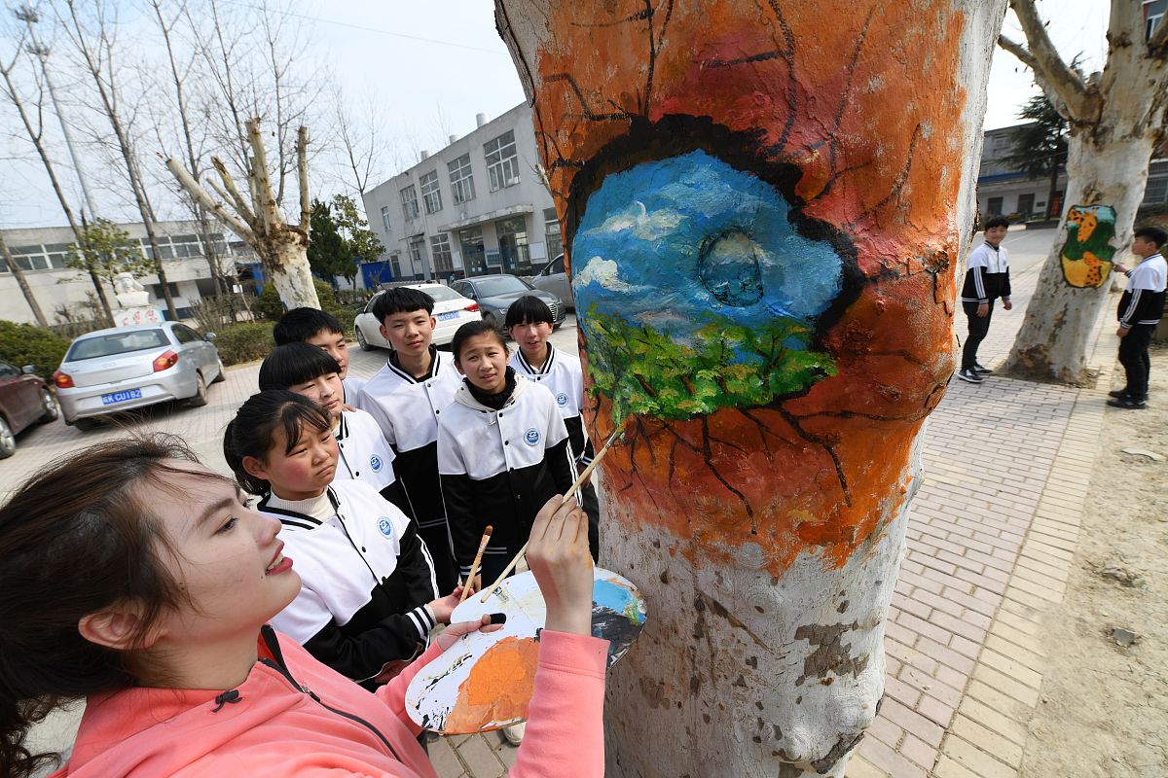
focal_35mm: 14
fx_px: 454
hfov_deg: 104.3
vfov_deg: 81.2
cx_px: 584
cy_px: 389
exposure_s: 1/250
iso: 200
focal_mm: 14
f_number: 8
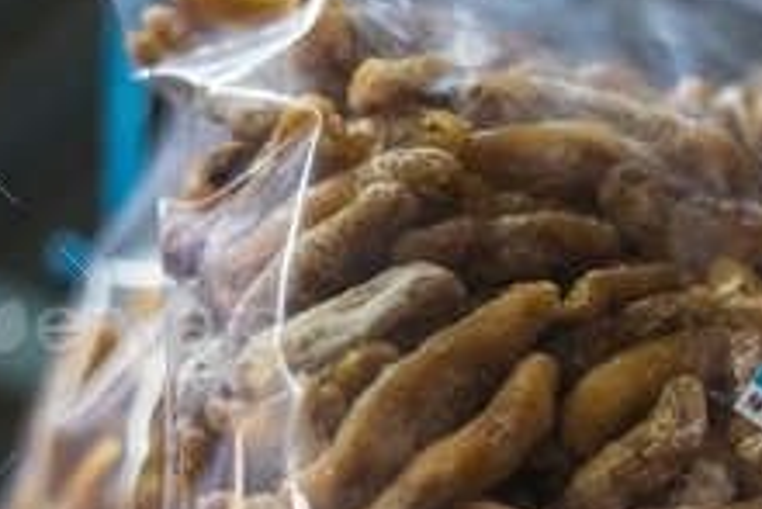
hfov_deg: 15.2
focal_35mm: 134
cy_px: 490
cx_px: 644
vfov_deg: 10.2
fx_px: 2838
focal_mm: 50
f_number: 2
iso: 1600
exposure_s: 1/160
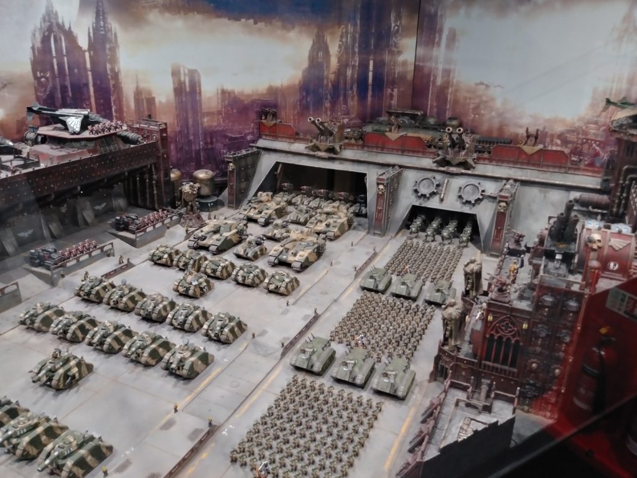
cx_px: 318
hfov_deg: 63.4
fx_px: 515
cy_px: 239
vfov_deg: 49.7
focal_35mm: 28
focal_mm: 3.7
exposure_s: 1/14
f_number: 2.2
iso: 950
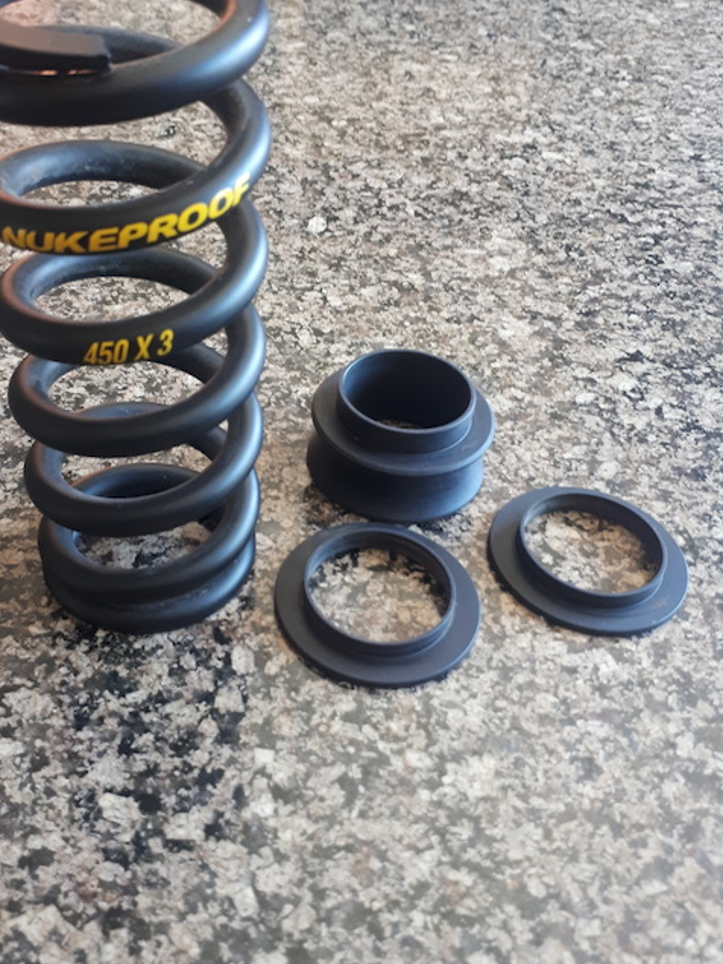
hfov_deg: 41.7
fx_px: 947
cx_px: 311
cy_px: 449
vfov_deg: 53.9
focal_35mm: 34
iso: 160
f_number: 1.9
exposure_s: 1/25
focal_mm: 3.6
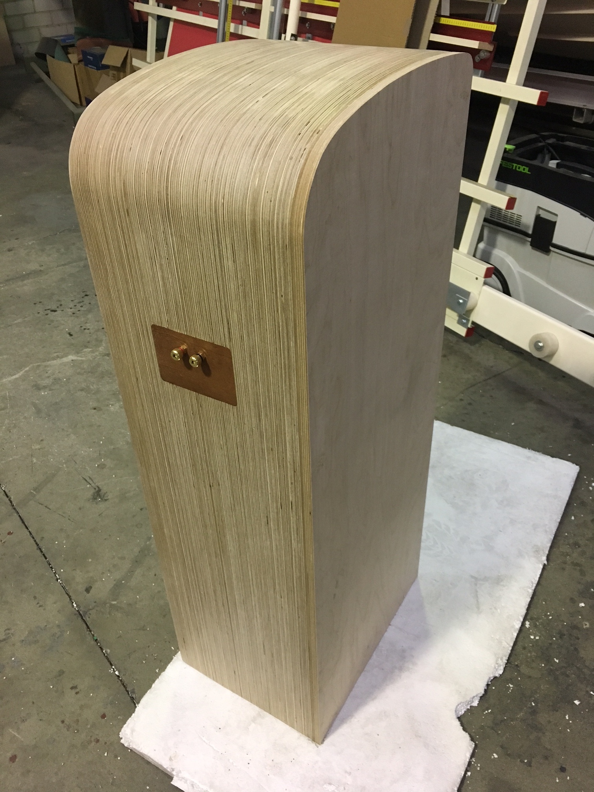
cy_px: 396
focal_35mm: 29
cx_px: 297
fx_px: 664
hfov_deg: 48.2
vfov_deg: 61.7
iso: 200
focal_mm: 4.15
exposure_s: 1/33
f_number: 2.2
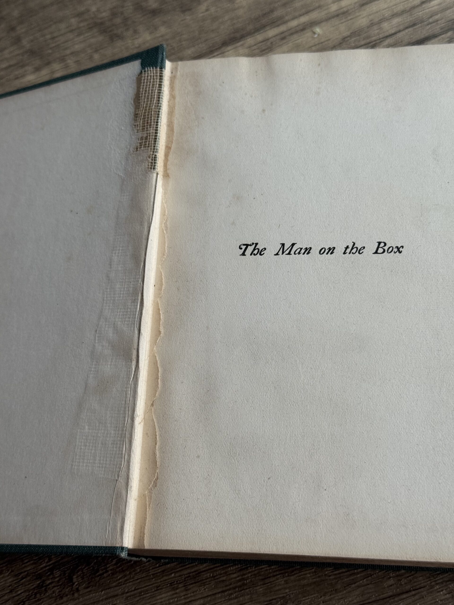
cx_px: 227
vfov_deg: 39.7
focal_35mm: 48
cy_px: 302
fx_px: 839
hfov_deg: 30.3
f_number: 1.78
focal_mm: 6.76
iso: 64
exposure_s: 1/687
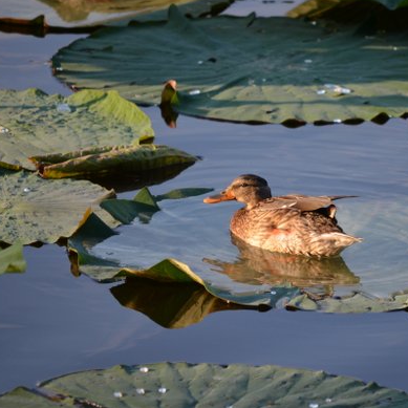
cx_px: 283
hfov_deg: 4.5
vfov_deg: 4.5
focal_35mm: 393
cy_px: 202
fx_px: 5241
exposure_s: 1/500
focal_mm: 200
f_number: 5.6
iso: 400
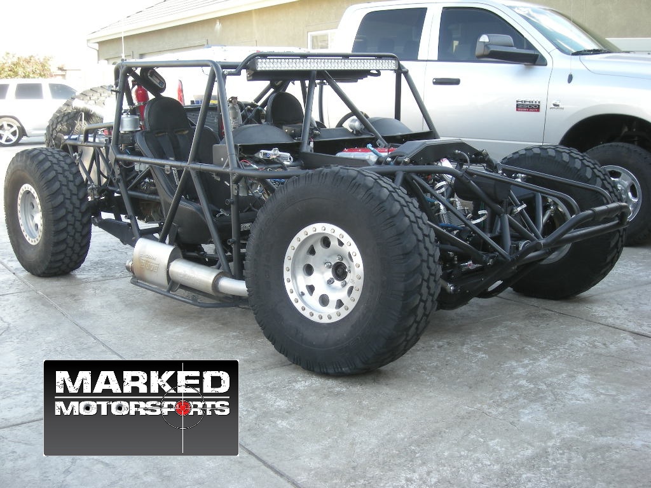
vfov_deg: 32.9
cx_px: 326
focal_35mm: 44
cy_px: 244
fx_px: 827
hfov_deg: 42.9
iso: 50
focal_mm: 7.1
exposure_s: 1/55.7
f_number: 3.1
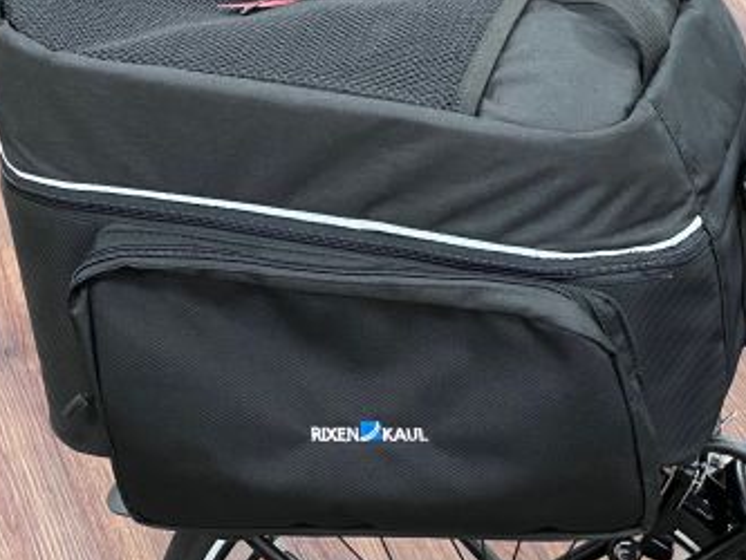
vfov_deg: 11.0
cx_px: 513
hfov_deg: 14.6
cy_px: 307
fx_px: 2910
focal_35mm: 135
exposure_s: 1/50
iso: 640
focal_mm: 9
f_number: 2.8
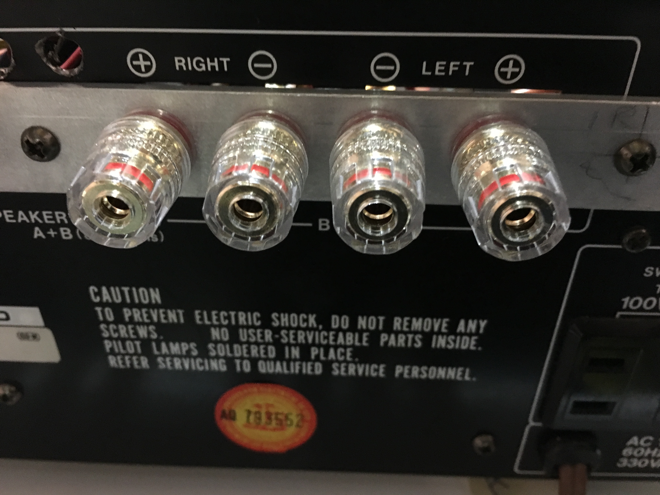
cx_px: 330
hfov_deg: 61.7
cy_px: 248
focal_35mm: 29
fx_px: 553
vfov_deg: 48.2
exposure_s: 1/15
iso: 500
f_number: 2.2
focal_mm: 4.15
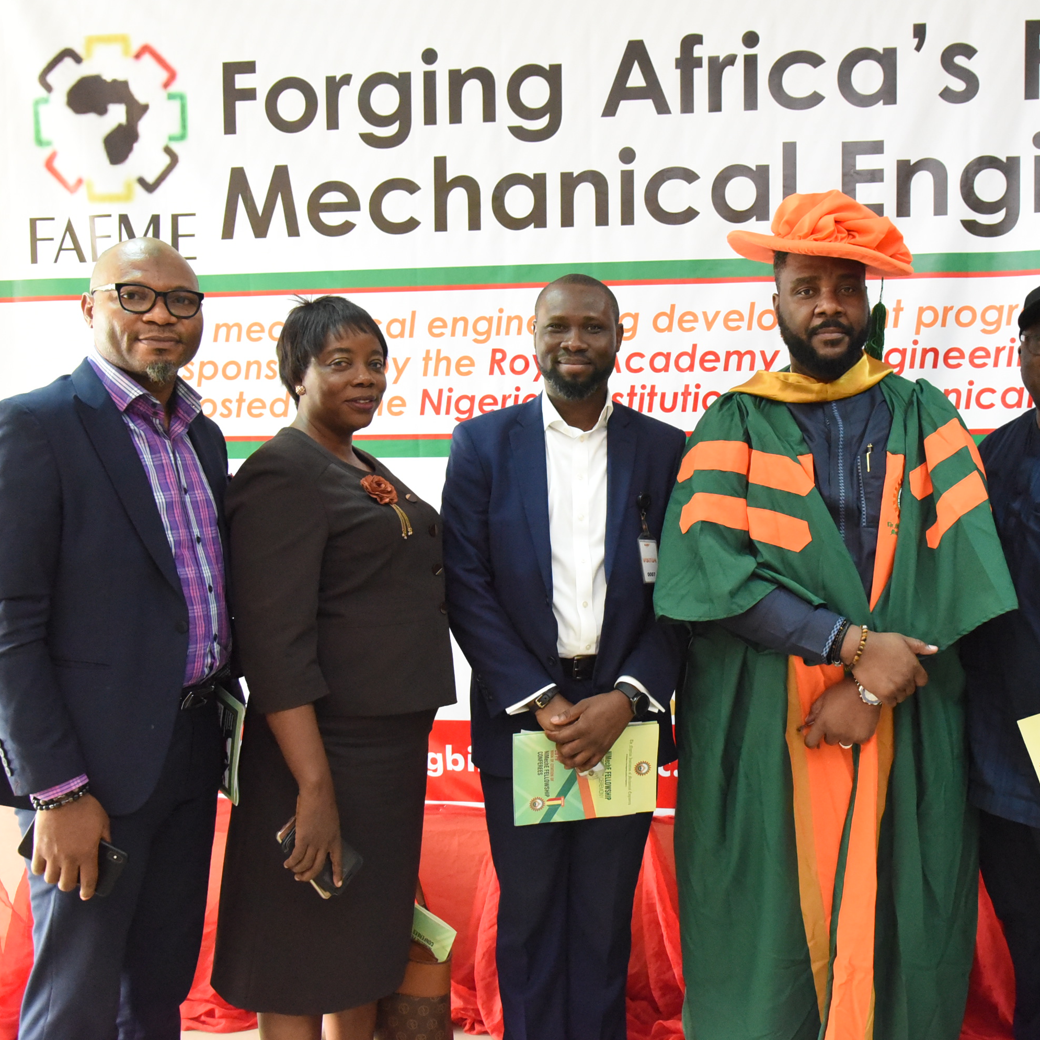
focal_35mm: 36
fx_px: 1224
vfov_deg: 46.0
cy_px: 518
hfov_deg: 45.3
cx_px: 696
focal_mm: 28
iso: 12800
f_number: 5.6
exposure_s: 1/200
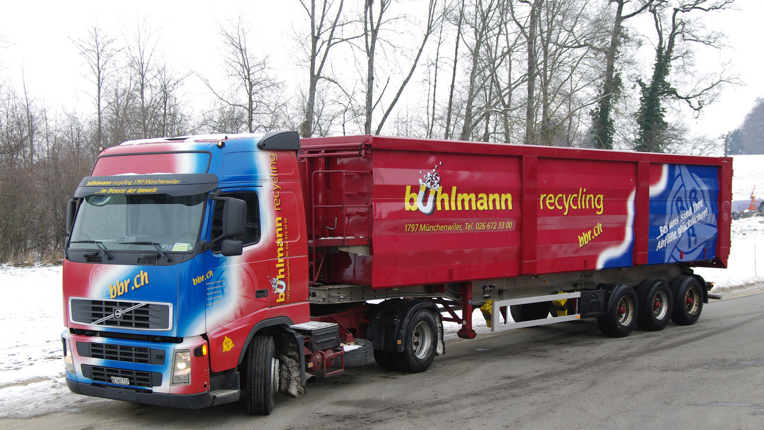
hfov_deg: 44.6
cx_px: 381
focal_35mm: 46
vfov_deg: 25.9
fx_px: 932
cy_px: 253
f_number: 4.5
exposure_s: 1/200
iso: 200
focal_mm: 29
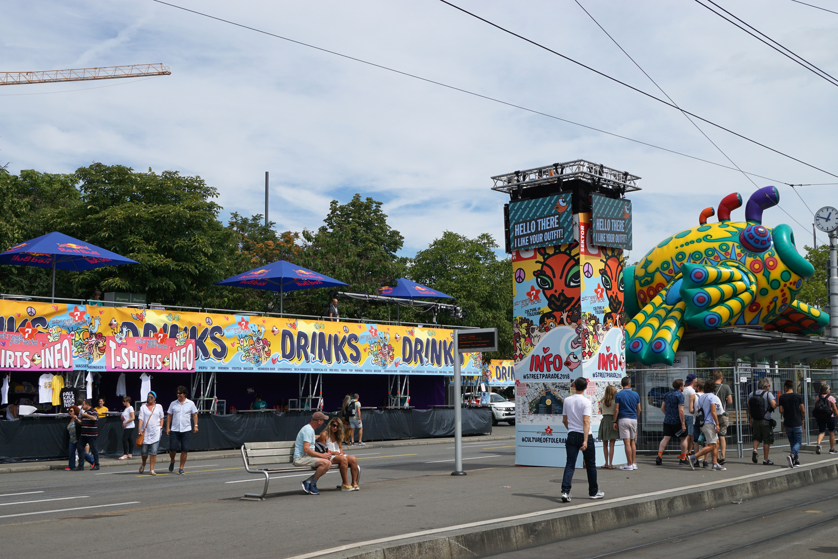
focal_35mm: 42
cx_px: 419
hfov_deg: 46.4
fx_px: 978
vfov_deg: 31.9
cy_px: 280
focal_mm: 28
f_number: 8
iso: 100
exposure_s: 1/400
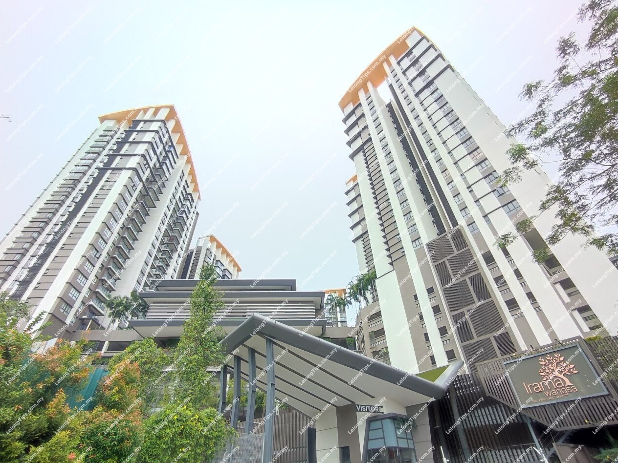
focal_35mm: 16
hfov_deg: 94.5
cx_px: 309
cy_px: 232
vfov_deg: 78.1
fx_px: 286
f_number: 2.2
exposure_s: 1/136
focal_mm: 1.65
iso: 50
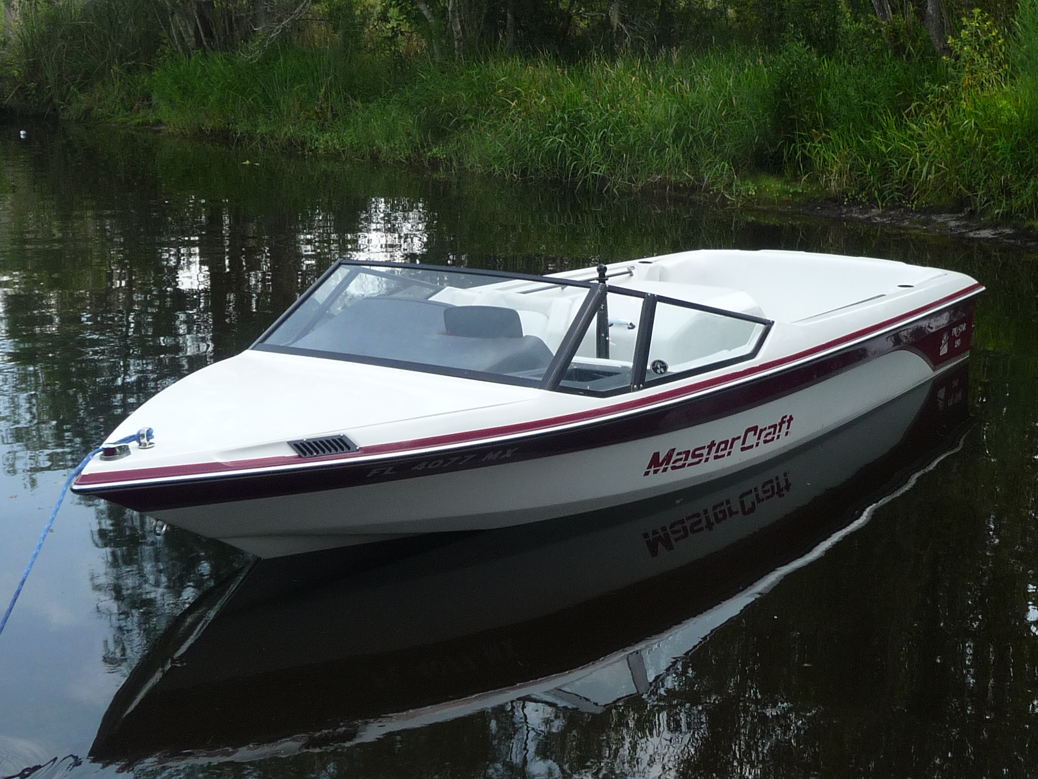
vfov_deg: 27.0
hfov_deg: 35.5
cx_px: 519
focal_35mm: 54
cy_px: 390
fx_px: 1619
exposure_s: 1/250
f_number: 3.5
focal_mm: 5.3
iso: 100
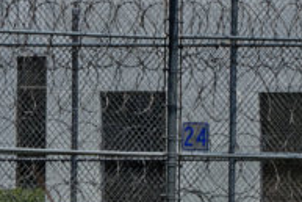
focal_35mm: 973
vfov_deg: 1.4
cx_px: 185
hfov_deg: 2.1
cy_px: -518
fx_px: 8168
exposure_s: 1/800
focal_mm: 122
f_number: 8
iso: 100
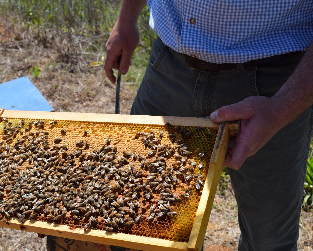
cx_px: 129
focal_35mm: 55
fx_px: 510
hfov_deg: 34.1
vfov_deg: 27.6
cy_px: 126
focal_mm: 32
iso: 200
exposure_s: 1/400
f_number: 10
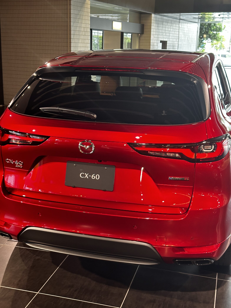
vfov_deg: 39.7
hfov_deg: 30.3
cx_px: 116
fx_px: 427
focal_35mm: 48
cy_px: 154
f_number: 1.78
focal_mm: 6.86
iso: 250
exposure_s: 1/57
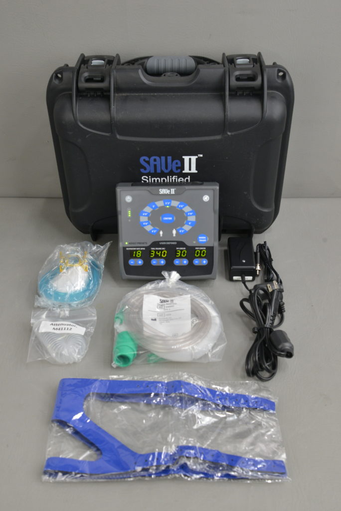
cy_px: 256
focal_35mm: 40
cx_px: 170
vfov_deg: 48.4
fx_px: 568
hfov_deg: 33.4
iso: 1000
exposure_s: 1/80
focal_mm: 40
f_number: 7.1
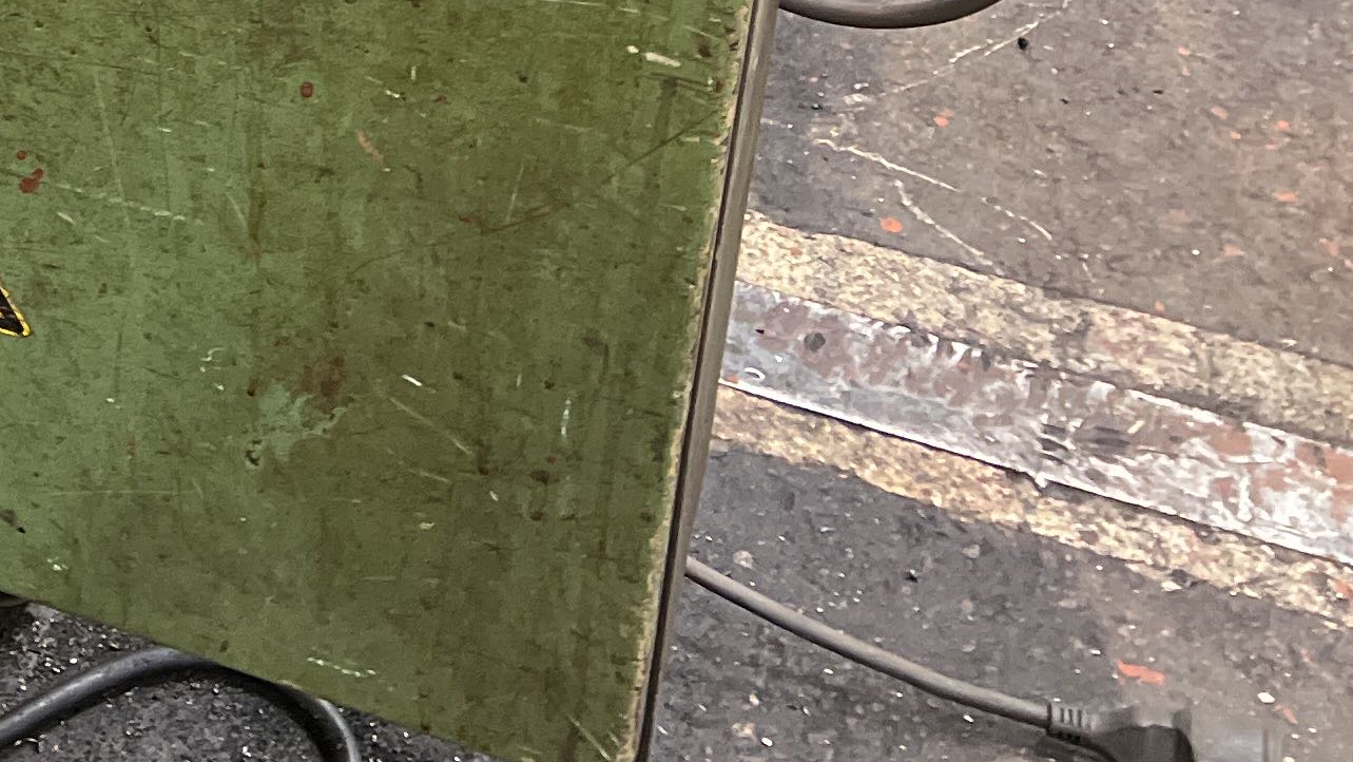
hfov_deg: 20.7
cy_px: -749
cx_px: -616
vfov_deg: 12.1
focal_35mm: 89
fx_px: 3193
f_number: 1.5
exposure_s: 1/50
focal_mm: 5.7
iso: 400
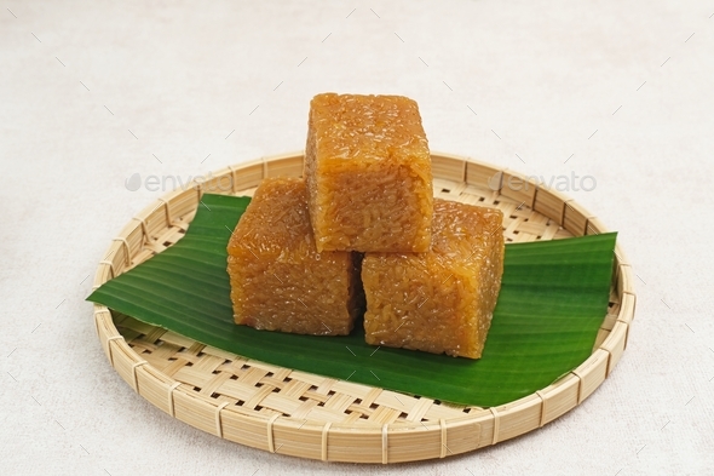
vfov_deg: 25.5
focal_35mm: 53
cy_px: 238
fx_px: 1051
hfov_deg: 37.5
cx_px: 357
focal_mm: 35
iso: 200
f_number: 11
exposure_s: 1/125
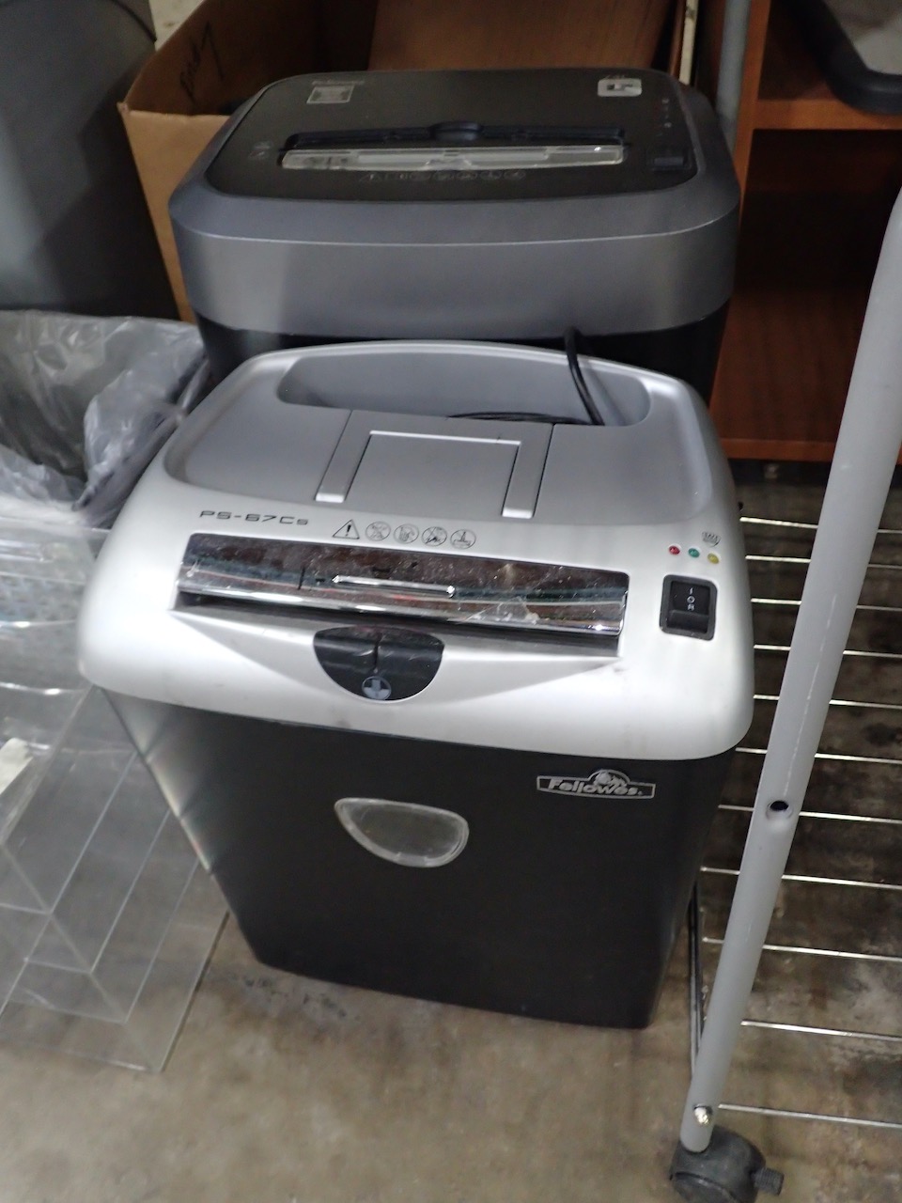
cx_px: 451
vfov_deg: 60.0
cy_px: 602
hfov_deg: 46.8
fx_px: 1042
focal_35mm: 30
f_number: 2.3
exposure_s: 1/30
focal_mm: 5.5
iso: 640
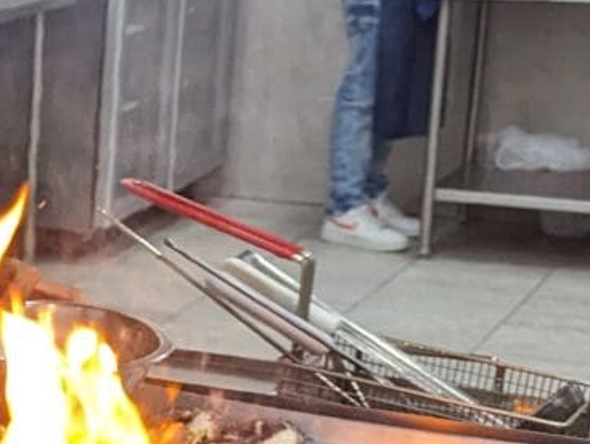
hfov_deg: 13.8
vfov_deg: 11.8
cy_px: 339
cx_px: -528
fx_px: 2133
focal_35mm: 125
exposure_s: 1/120
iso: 379
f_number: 1.85
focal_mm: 6.81
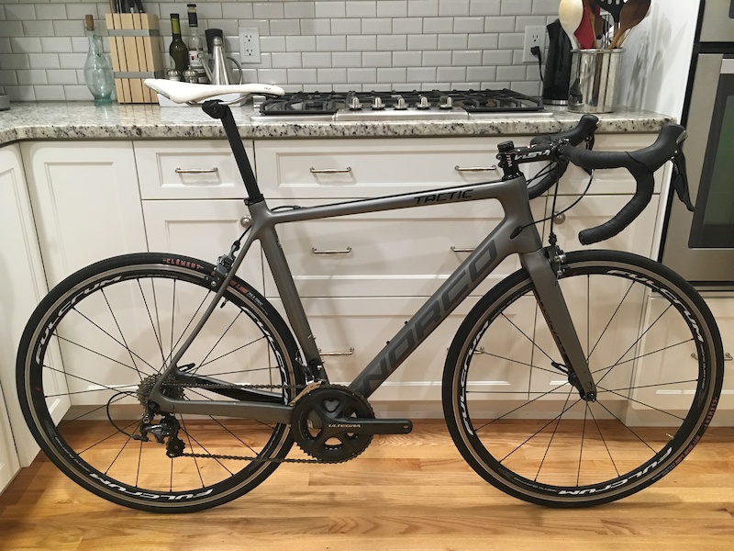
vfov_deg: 48.2
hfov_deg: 61.7
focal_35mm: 29
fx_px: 615
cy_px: 276
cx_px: 367
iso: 125
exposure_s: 1/30
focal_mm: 4.15
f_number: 2.2
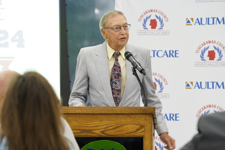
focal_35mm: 198
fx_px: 1238
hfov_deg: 10.4
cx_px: 112
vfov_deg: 6.9
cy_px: 75
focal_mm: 198
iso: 2000
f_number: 5.6
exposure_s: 1/125
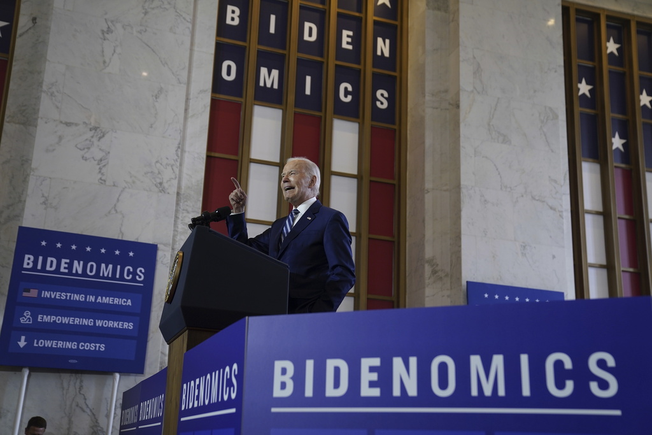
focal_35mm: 43
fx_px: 779
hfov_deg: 45.4
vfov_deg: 31.2
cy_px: 218
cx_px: 326
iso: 800
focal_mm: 43
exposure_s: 1/250
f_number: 3.2
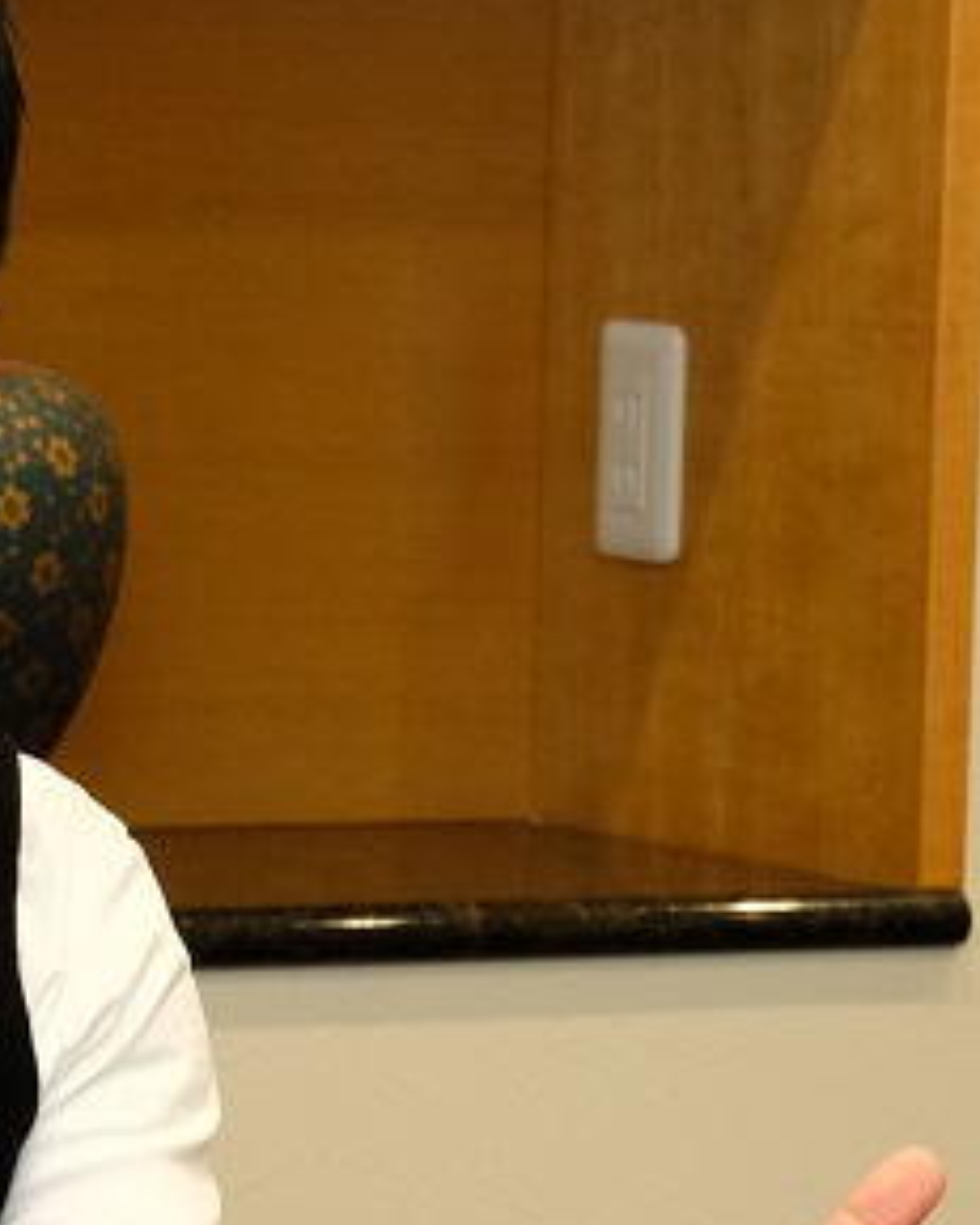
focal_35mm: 270
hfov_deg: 5.6
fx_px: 9794
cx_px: -764
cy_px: 689
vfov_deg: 7.2
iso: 2500
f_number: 8
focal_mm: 55
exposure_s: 1/160
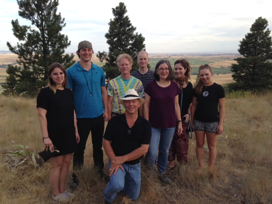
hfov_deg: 55.4
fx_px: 259
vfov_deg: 42.9
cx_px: 136
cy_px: 102
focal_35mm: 33
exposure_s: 1/354
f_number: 2.4
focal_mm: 4.12
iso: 50
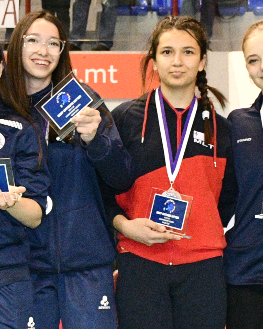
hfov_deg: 9.7
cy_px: 279
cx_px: 73
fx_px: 1547
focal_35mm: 159
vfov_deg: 12.1
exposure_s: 1/60
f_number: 6.3
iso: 6400
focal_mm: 27
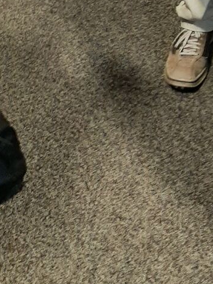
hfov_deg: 15.0
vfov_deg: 17.8
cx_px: 306
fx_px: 755
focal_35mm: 92
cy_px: -202
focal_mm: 3.93
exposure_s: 1/60
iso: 160
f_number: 1.7
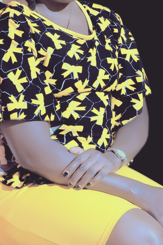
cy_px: 155
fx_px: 783
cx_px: 97
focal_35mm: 115
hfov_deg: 11.9
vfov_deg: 17.8
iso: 640
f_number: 5.6
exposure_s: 1/50
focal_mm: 30
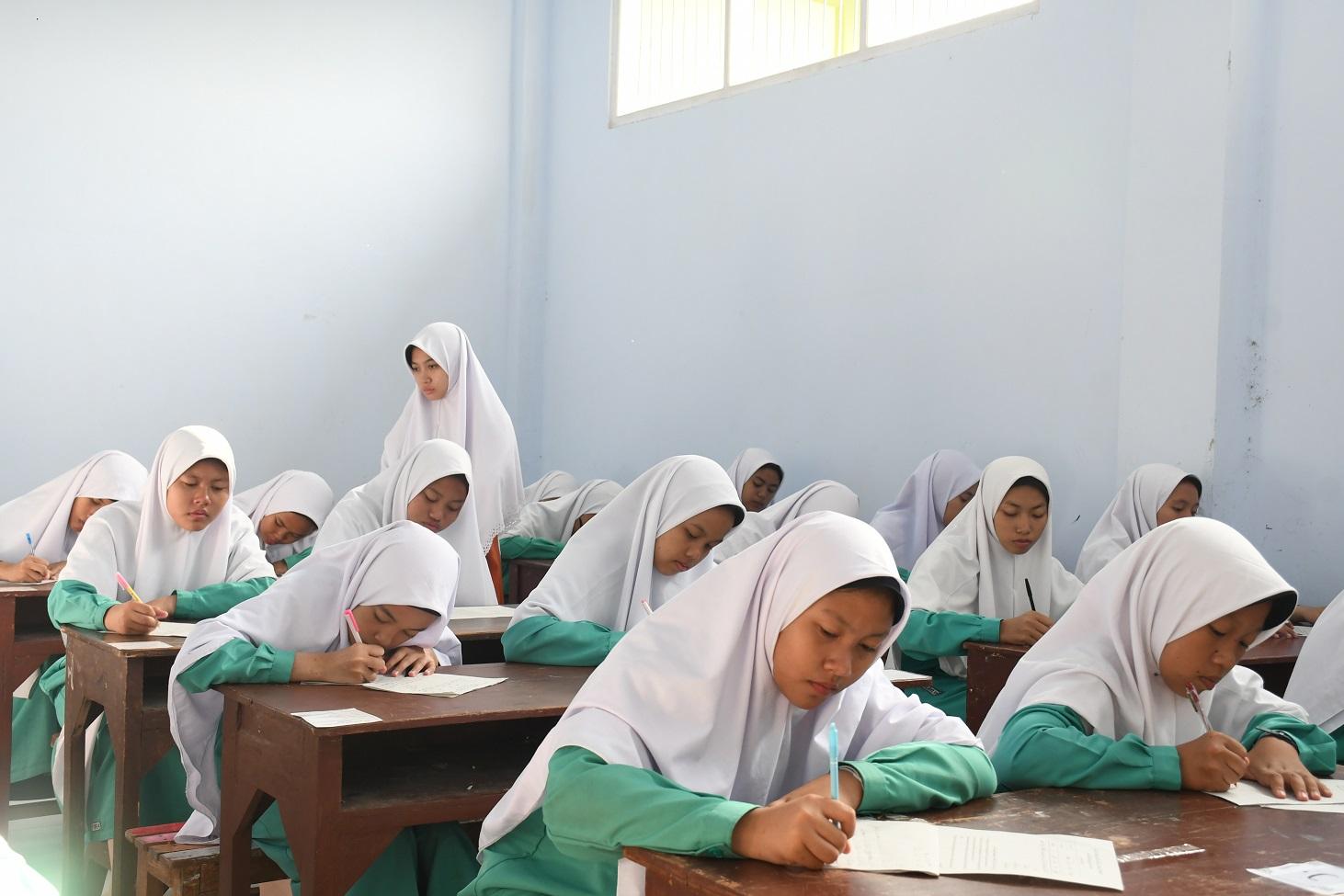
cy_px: 448
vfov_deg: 29.9
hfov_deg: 43.6
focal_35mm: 45
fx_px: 1680
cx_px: 672
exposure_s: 1/80
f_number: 5.6
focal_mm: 30
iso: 640
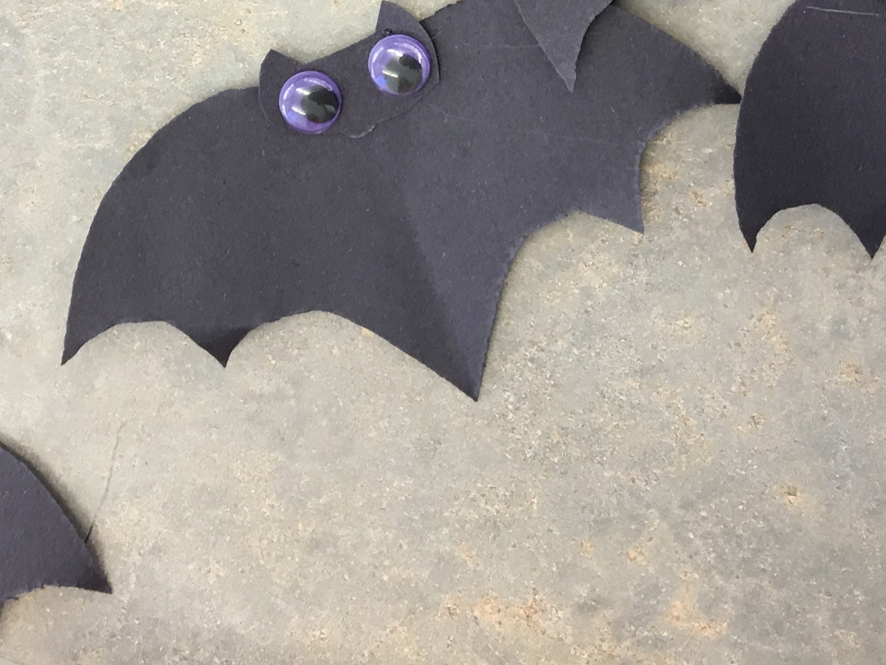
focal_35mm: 70
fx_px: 1792
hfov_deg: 27.8
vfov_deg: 19.8
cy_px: -132
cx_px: 405
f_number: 2.2
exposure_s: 1/30
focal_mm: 4.15
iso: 80
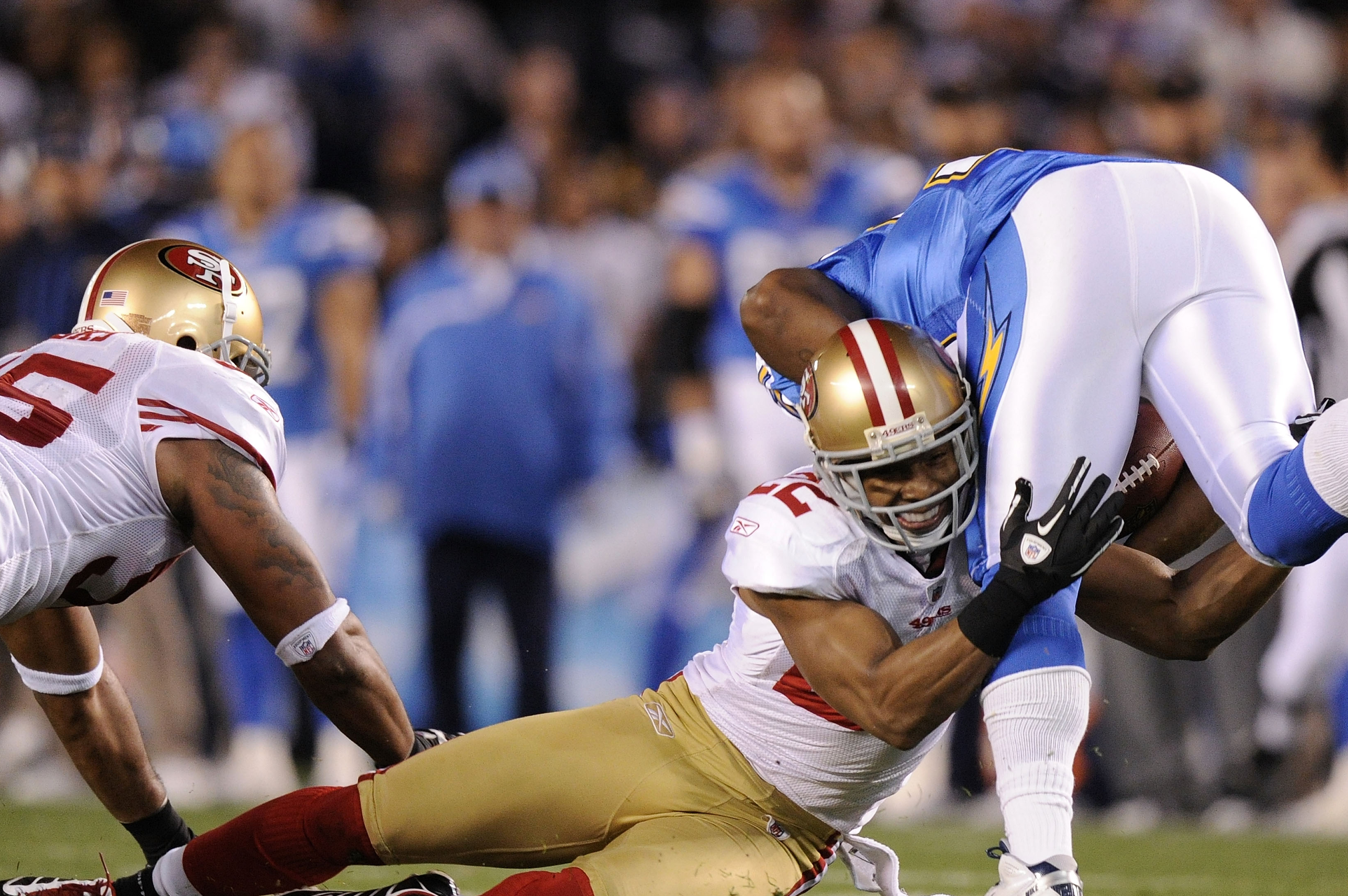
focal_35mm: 650
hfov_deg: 3.2
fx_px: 24321
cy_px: 530
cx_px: 744
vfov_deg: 2.1
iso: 4000
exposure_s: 1/1000
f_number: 4
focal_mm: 500
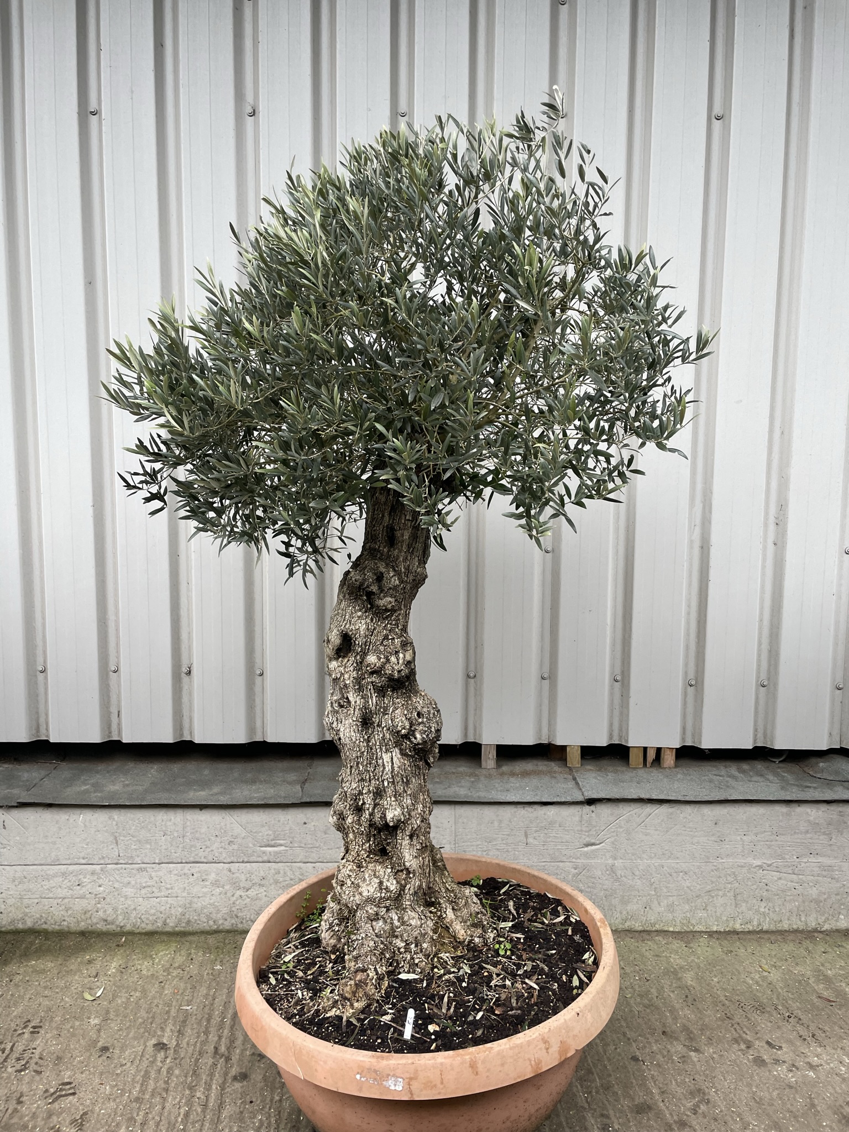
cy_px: 566
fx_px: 850
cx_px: 424
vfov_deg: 67.3
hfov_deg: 53.1
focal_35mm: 26
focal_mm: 4.2
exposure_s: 1/121
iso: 80
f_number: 1.6
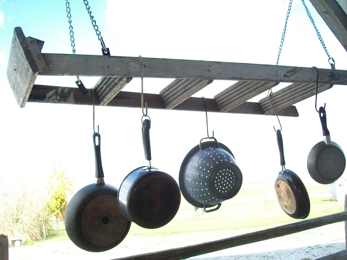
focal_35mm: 36
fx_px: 361
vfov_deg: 39.7
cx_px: 174
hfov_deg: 51.4
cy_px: 130
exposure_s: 1/250
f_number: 2.7
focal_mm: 6
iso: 80
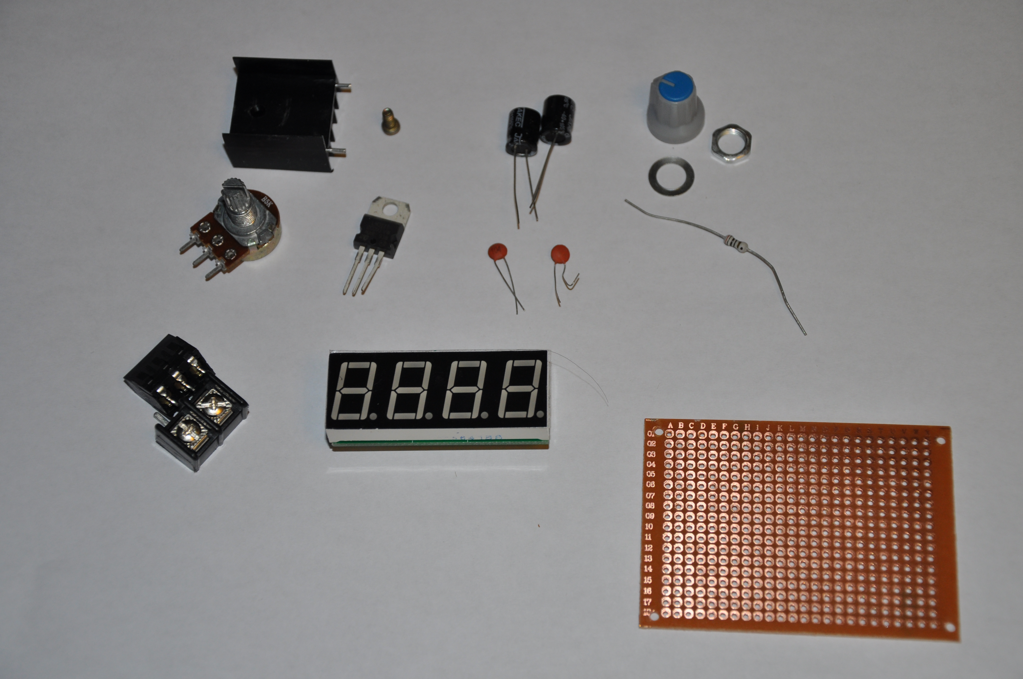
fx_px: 2214
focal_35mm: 78
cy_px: 340
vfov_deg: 17.4
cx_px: 512
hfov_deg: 26.0
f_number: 5
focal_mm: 52
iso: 360
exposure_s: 1/60
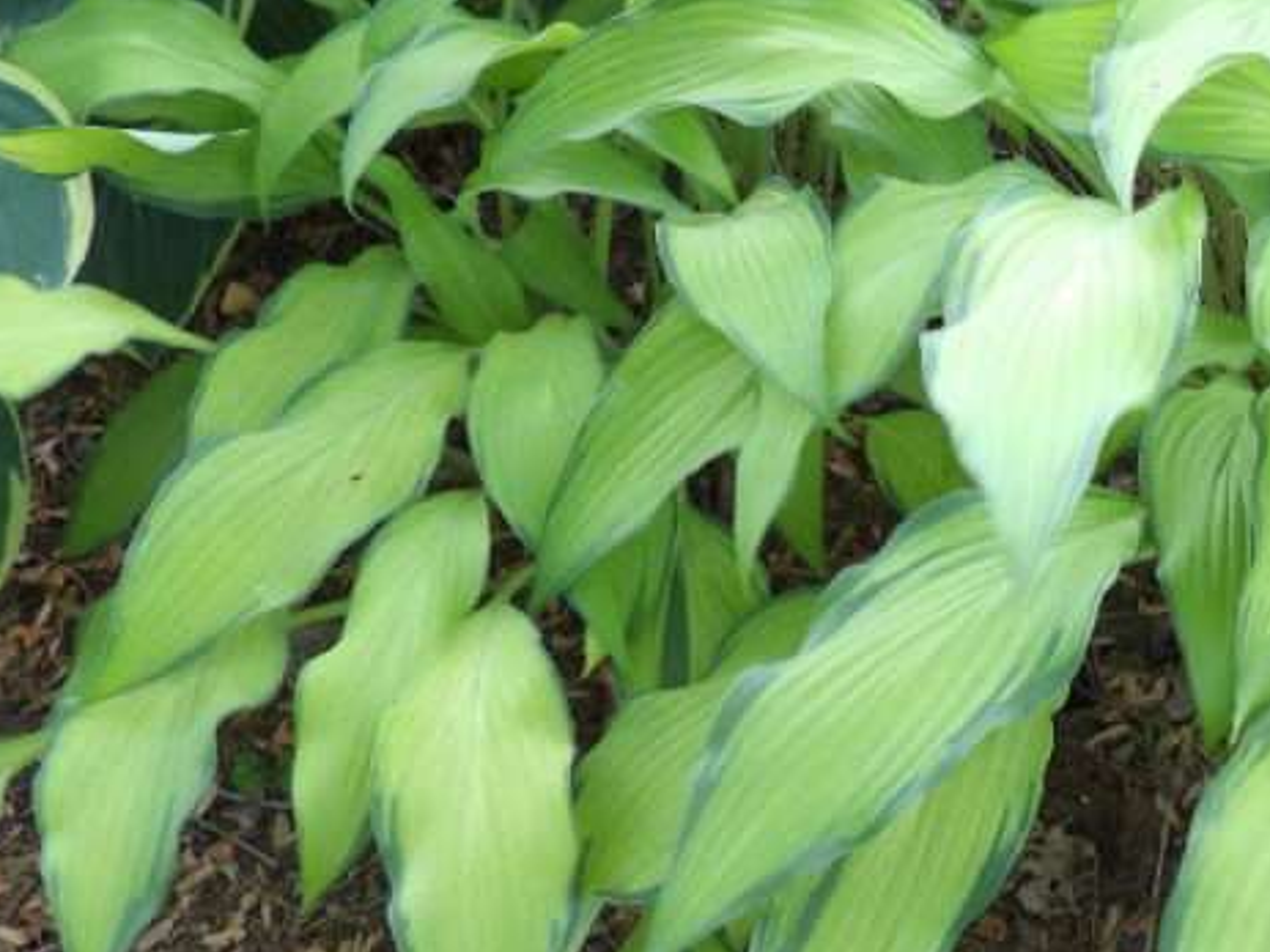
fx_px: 2678
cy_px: 436
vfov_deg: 20.2
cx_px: 1336
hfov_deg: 25.1
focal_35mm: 73
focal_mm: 5.9
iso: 207
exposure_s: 1/17
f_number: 3.6
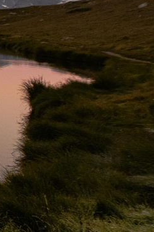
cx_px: -317
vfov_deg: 23.6
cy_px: -7
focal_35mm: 82
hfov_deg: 10.8
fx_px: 526
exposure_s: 1/125
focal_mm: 19
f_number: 7.1
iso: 1600
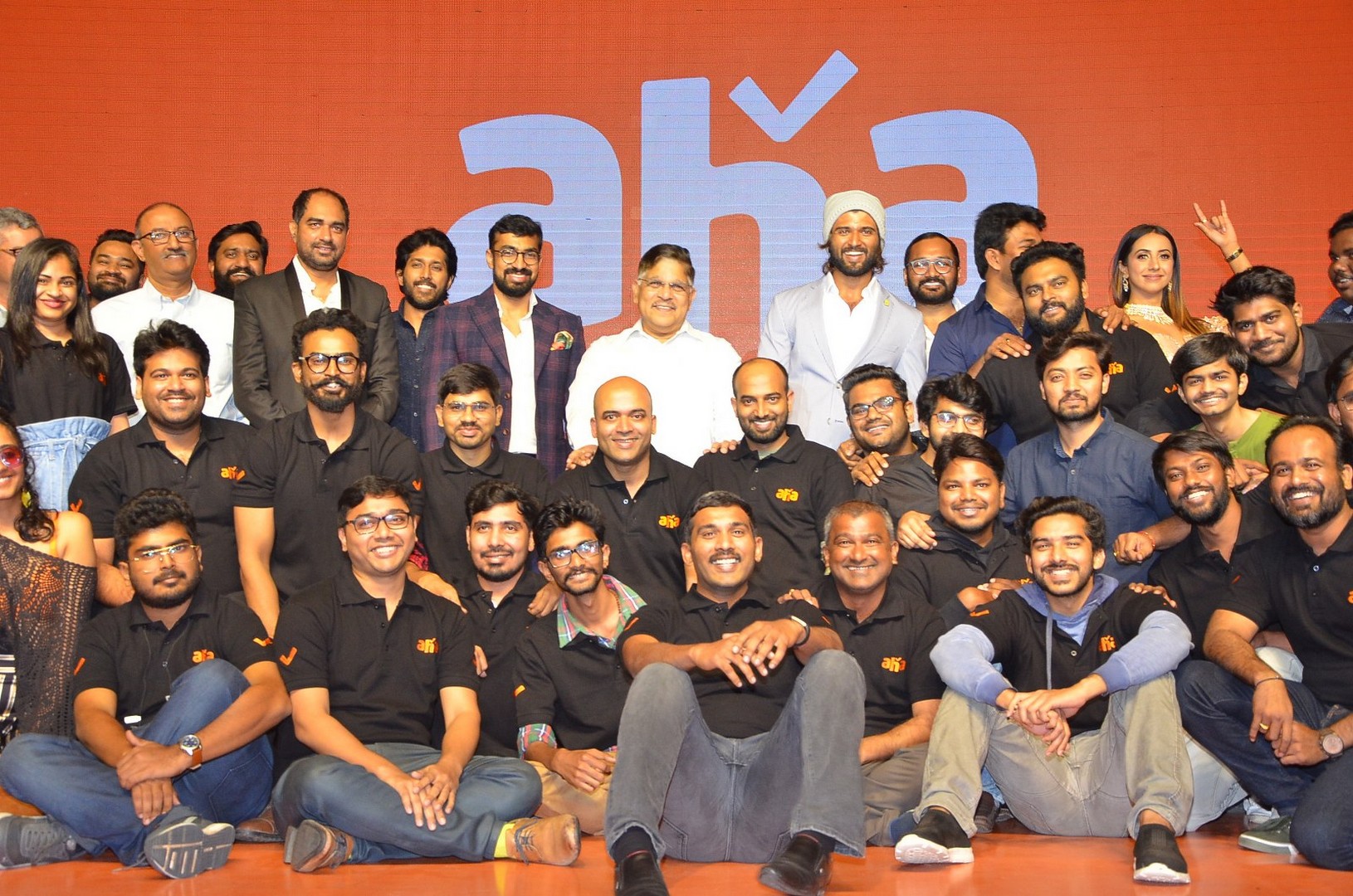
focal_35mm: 52
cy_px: 448
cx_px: 676
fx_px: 1969
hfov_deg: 37.9
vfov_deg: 25.6
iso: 1000
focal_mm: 35
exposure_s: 1/125
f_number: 5.6
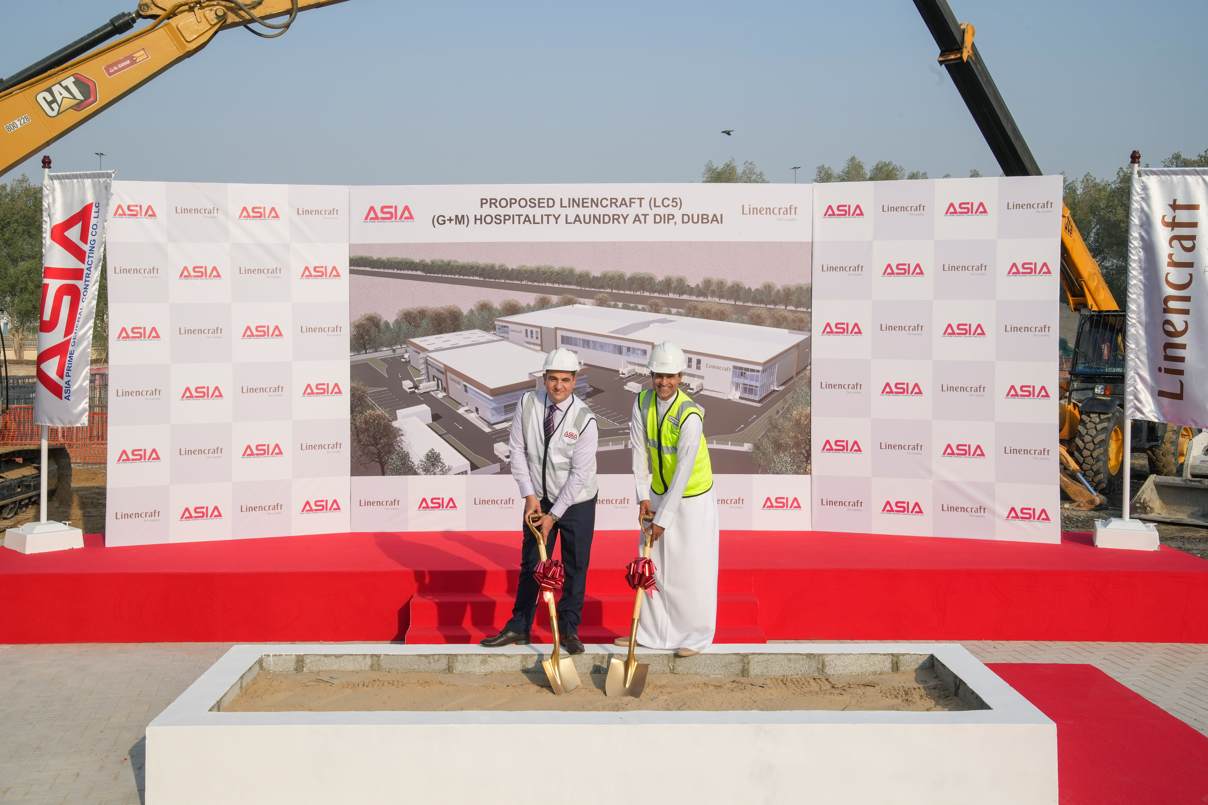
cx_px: 604
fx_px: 1241
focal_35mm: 37
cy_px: 402
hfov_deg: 51.9
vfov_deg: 35.9
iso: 250
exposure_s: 1/200
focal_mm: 37
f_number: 16
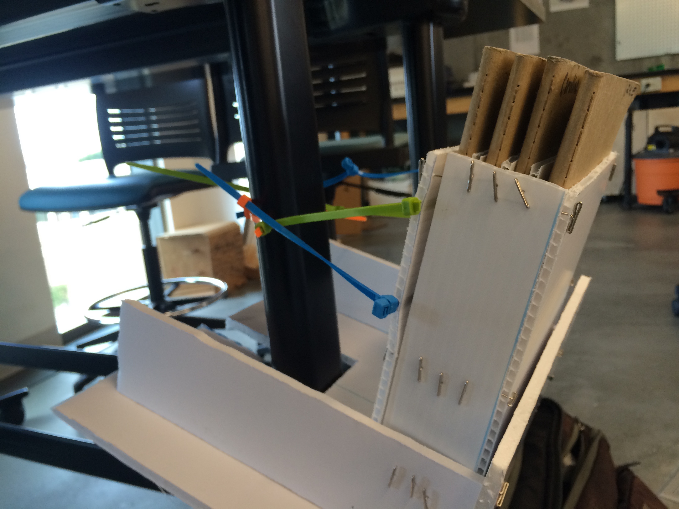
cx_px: 340
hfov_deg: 61.7
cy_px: 254
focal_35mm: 29
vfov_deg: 48.2
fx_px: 569
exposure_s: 1/30
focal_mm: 4.15
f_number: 2.2
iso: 40
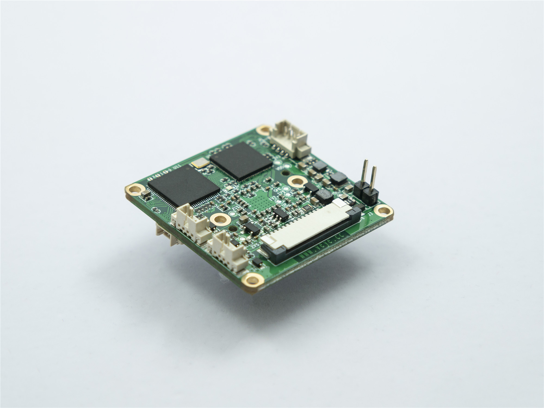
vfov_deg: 17.2
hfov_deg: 22.8
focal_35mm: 86
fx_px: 1352
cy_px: 204
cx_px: 272
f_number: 5.6
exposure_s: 1/30
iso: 100
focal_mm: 43
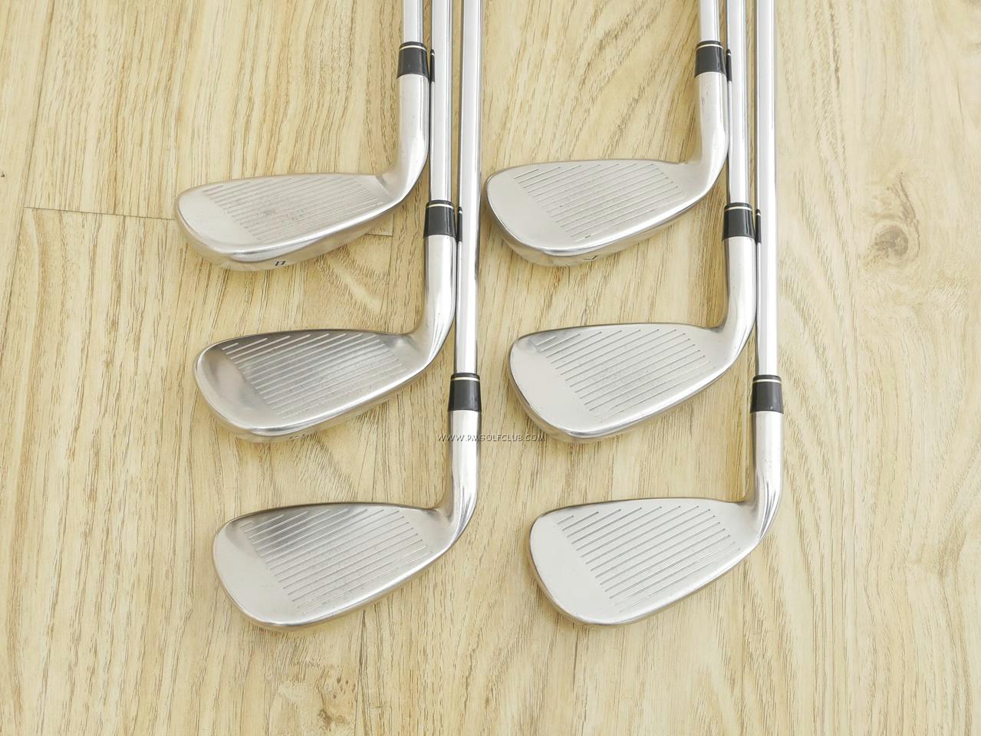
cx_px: 490
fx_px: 1417
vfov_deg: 29.1
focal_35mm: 50
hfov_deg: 38.2
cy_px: 368
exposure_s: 1/25
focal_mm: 25
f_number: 4.5
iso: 1600
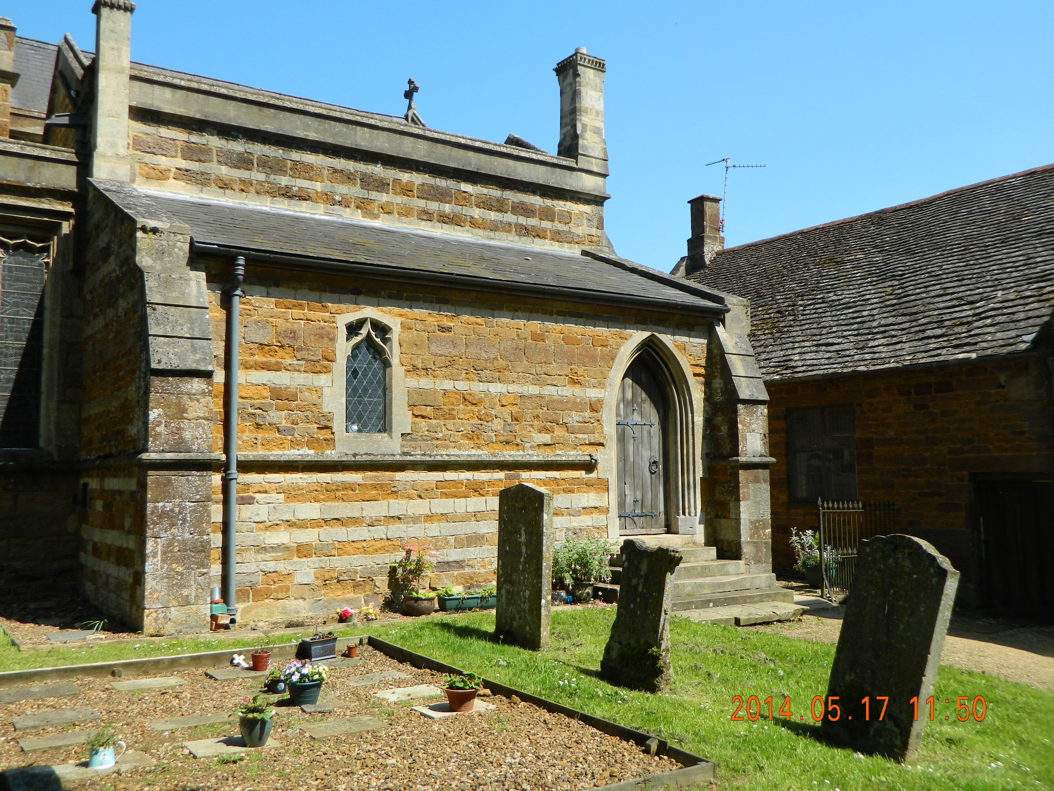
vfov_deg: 45.4
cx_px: 527
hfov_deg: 58.4
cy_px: 396
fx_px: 944
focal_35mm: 31
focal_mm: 5.6
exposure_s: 1/640
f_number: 3.2
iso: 80
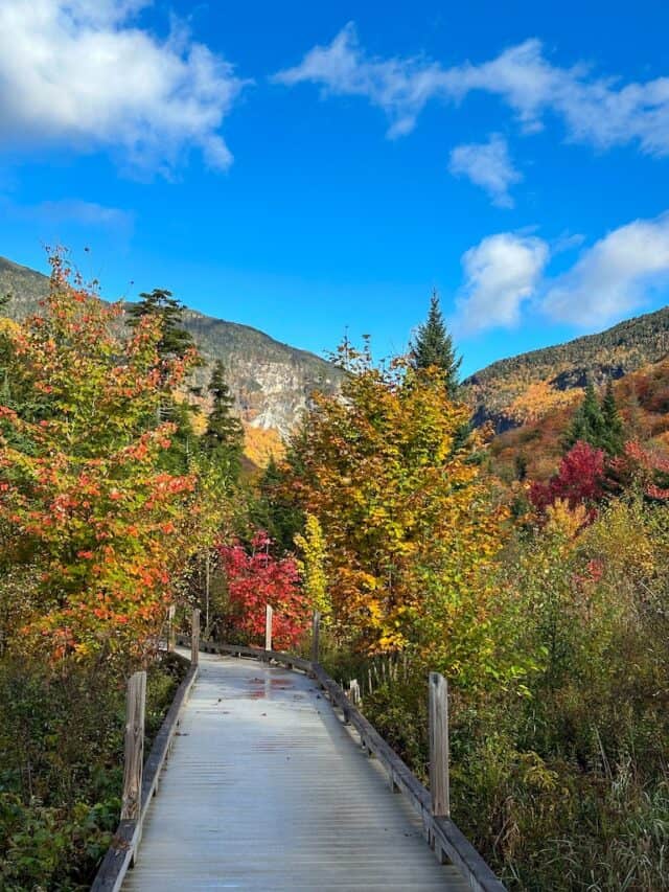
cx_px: 334
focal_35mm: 48
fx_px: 1237
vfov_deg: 39.7
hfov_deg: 30.3
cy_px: 446
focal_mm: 6.86
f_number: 1.8
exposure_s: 1/2000
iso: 64
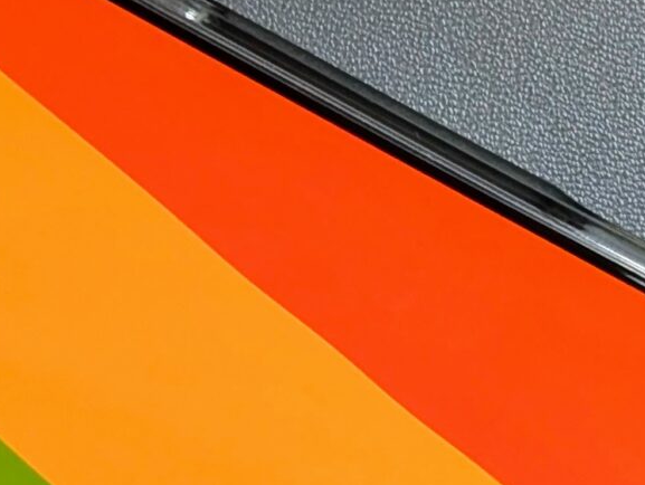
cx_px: 90
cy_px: 584
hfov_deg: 9.7
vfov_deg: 7.3
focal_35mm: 203
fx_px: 3786
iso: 258
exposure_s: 1/97.5
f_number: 1.68
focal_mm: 6.9
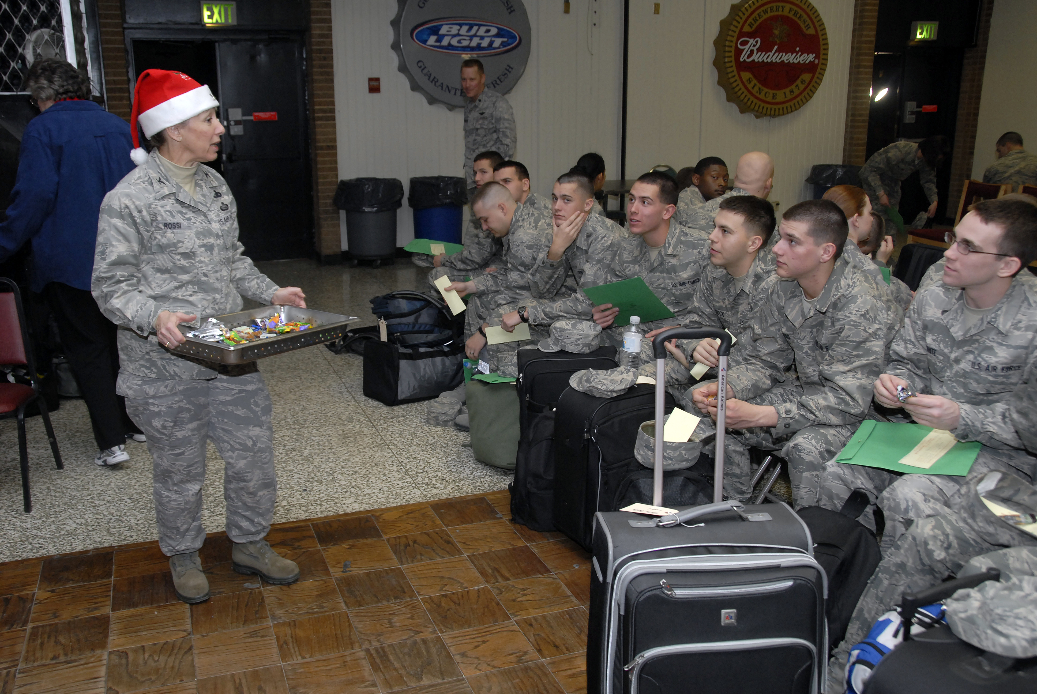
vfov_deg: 40.1
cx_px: 518
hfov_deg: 57.2
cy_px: 347
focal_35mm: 33
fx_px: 952
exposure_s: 1/60
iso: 400
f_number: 5.6
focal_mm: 22
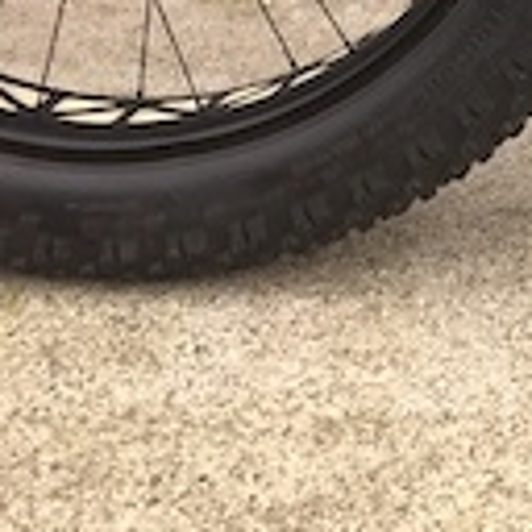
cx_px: 1018
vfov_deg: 10.4
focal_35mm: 160
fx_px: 2782
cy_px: -366
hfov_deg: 10.2
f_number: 2.2
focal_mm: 4.15
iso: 25
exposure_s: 1/120
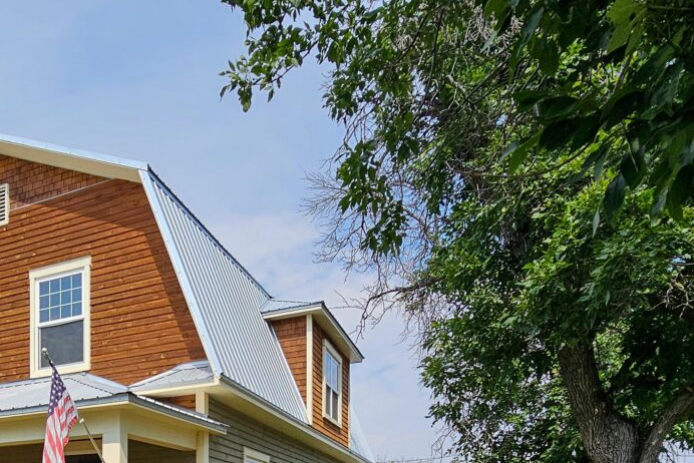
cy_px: 525
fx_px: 579
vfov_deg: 36.1
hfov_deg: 58.1
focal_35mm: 30
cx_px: 159
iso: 50
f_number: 2.2
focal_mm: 2.2
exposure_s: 1/1900
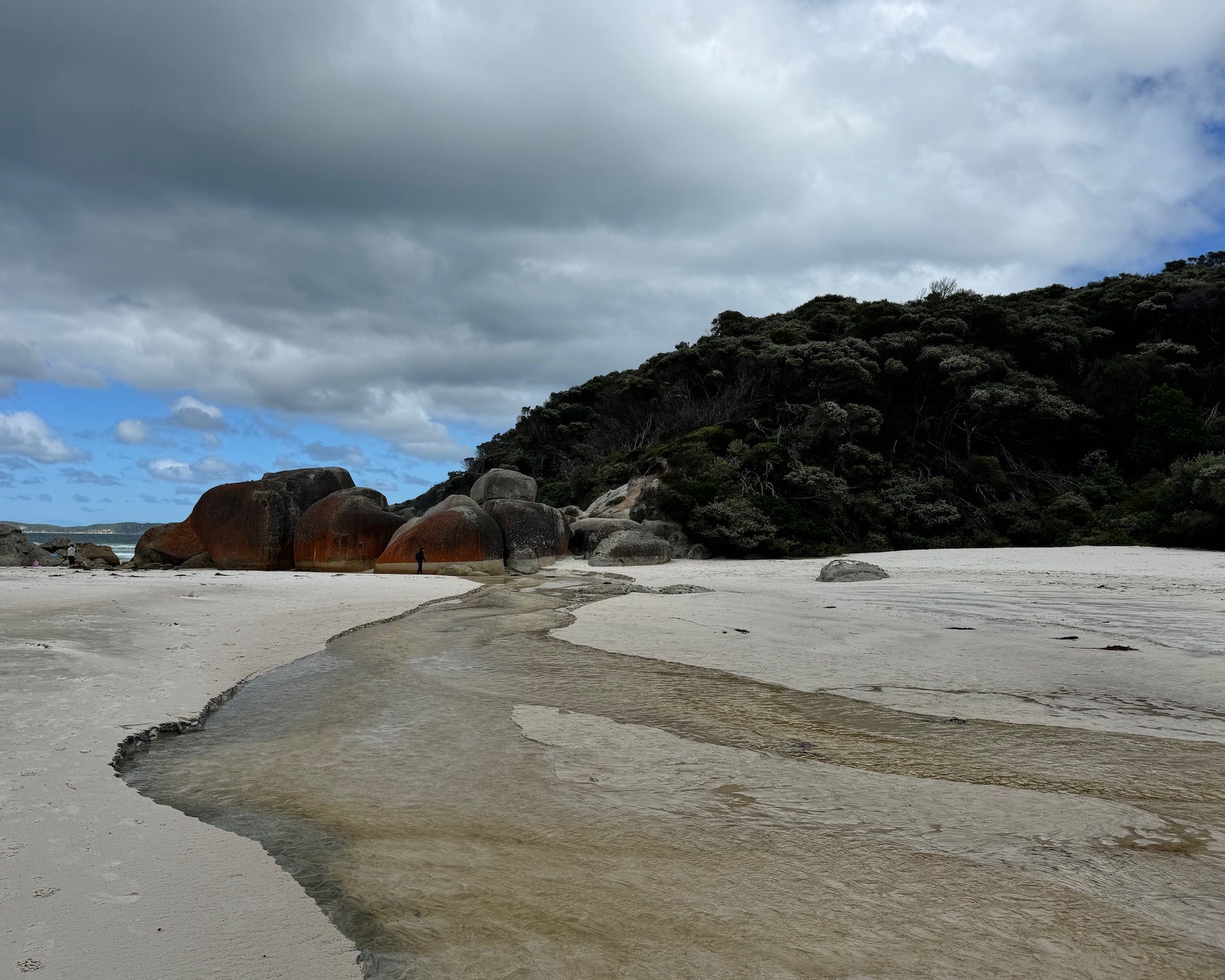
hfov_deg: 65.9
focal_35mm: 26
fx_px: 943
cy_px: 493
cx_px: 547
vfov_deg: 54.9
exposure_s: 1/7092
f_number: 1.78
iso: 80
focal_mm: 6.86
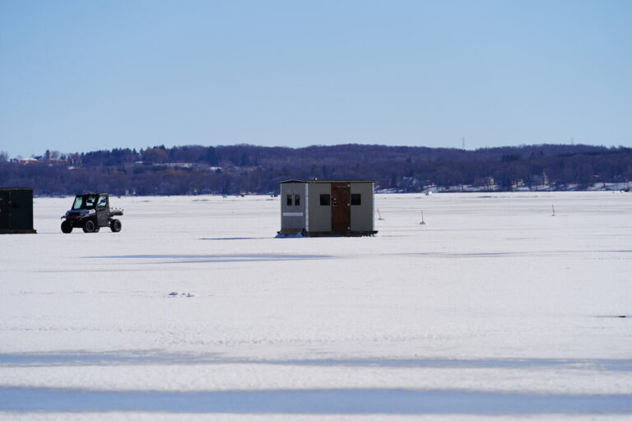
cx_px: 316
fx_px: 3511
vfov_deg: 6.9
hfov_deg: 10.3
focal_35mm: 200
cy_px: 210
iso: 64
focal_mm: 200
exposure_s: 1/1000
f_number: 5
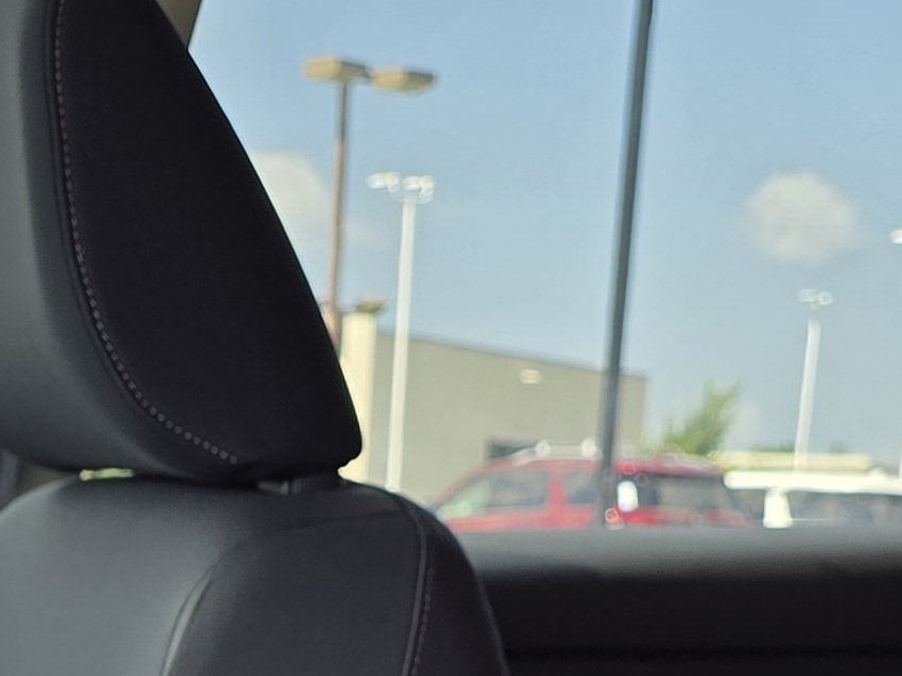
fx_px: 2840
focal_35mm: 109
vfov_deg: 11.7
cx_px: 153
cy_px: 1472
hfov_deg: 17.9
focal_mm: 6.3
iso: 25
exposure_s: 1/180
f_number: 1.7
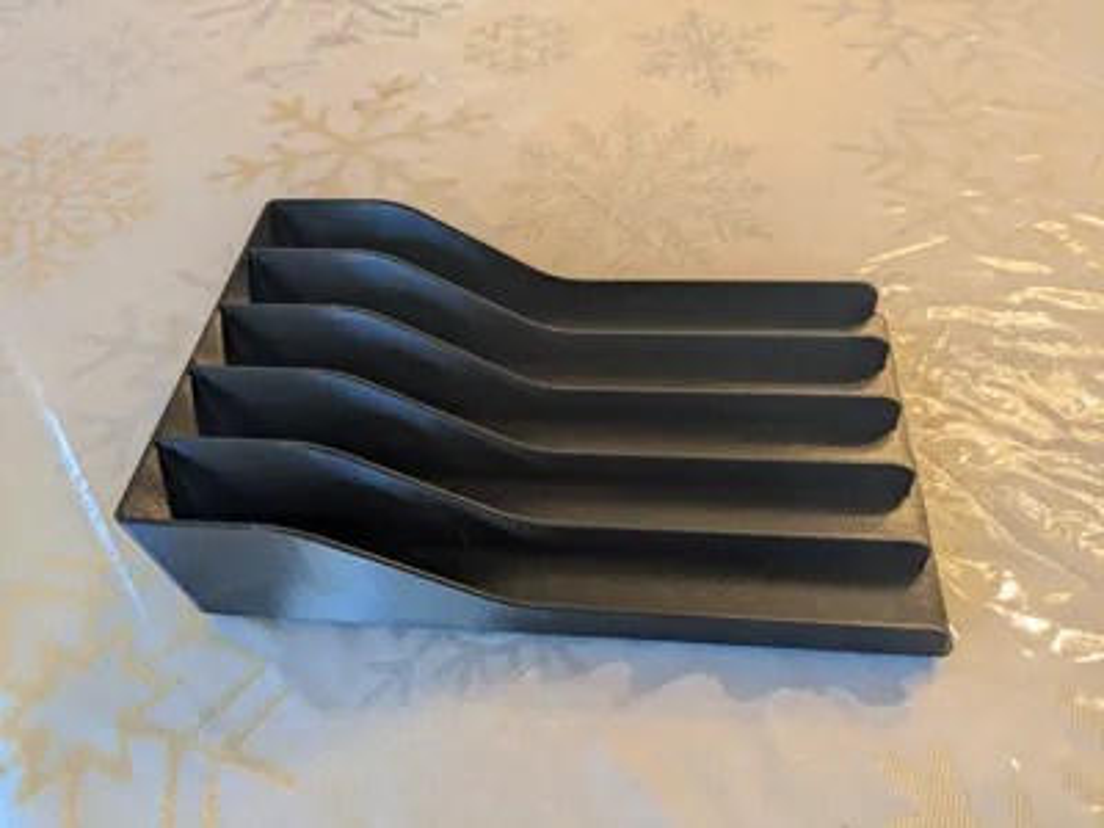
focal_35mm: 25
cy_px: 414
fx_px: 797
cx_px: 552
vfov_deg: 54.9
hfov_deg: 69.4
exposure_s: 1/40
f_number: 1.89
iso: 43
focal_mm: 5.43
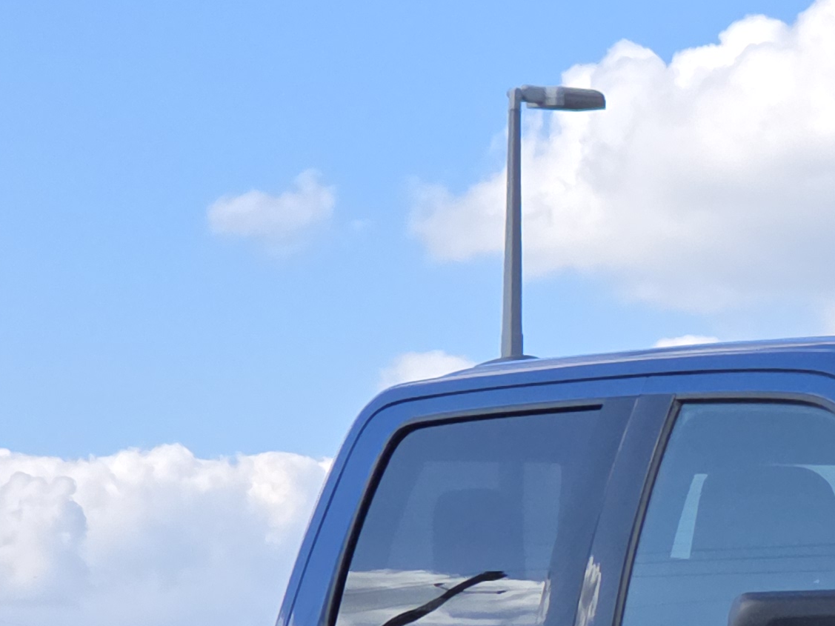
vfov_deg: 6.0
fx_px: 5909
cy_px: 672
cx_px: 1163
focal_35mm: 245
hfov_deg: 8.0
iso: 25
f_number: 2.4
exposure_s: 1/850
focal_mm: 7
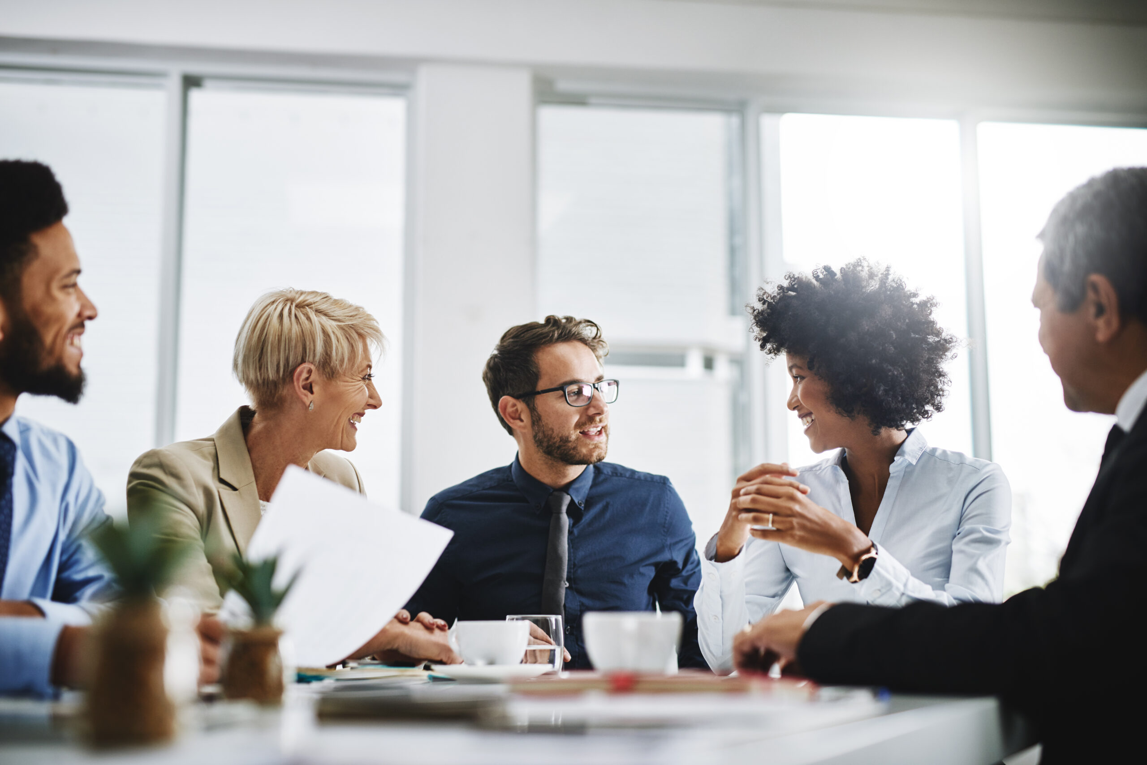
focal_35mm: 50
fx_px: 1594
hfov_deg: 39.6
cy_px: 382
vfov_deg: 27.0
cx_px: 574
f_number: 2
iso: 200
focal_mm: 50
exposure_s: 1/640
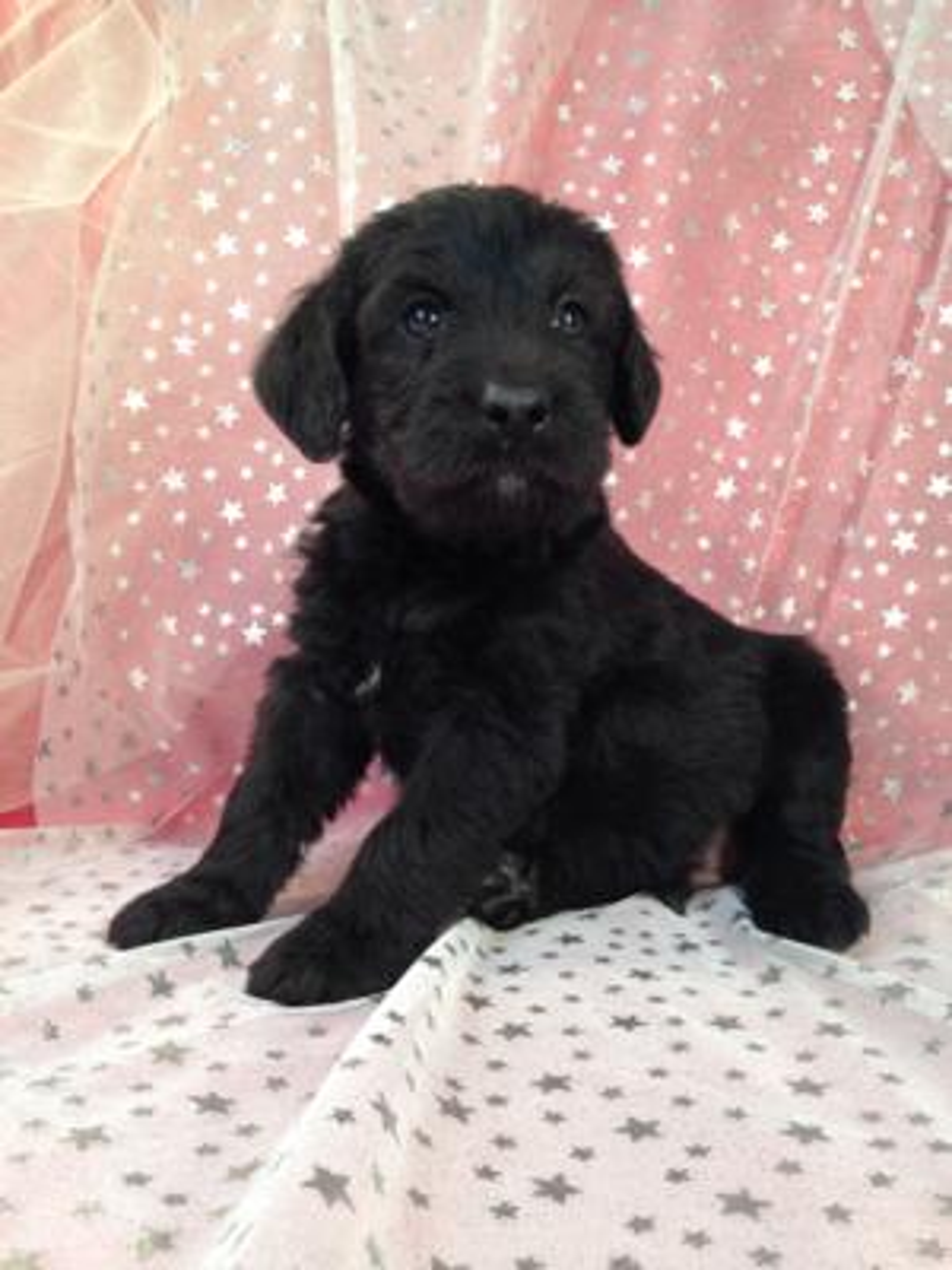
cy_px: 635
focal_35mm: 33
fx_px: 1210
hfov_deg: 42.9
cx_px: 476
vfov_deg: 55.4
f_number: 2.4
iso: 50
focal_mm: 4.12
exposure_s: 1/20
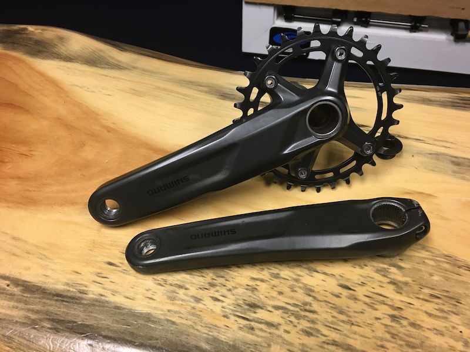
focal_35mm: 29
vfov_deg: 48.2
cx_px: 235
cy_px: 176
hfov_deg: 61.7
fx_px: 394
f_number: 2.2
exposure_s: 1/30
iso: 80
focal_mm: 4.15
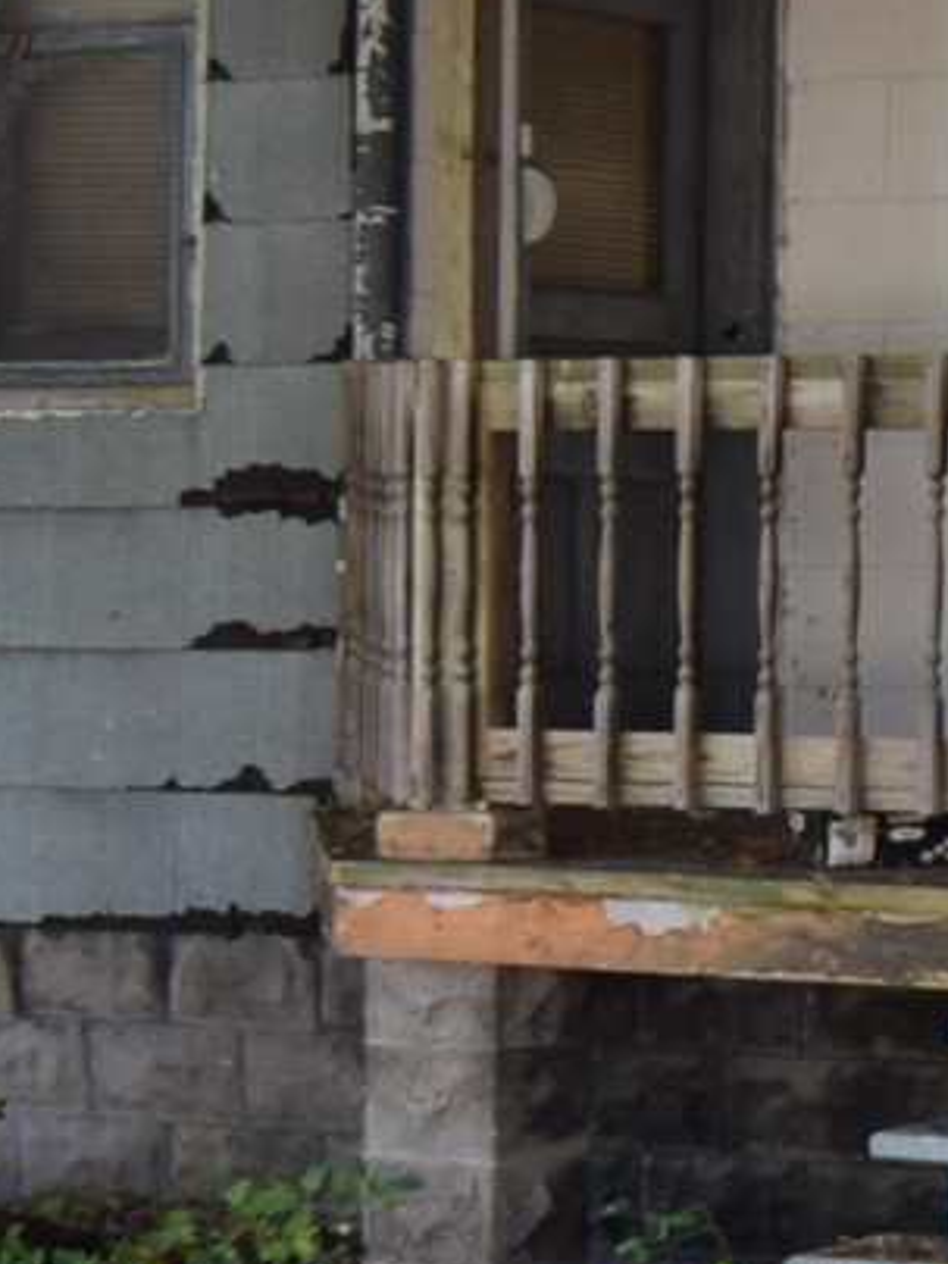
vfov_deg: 10.6
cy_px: 510
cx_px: 1383
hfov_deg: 7.8
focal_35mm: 187
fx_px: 6816
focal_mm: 17
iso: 100
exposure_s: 1/40
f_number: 5.3
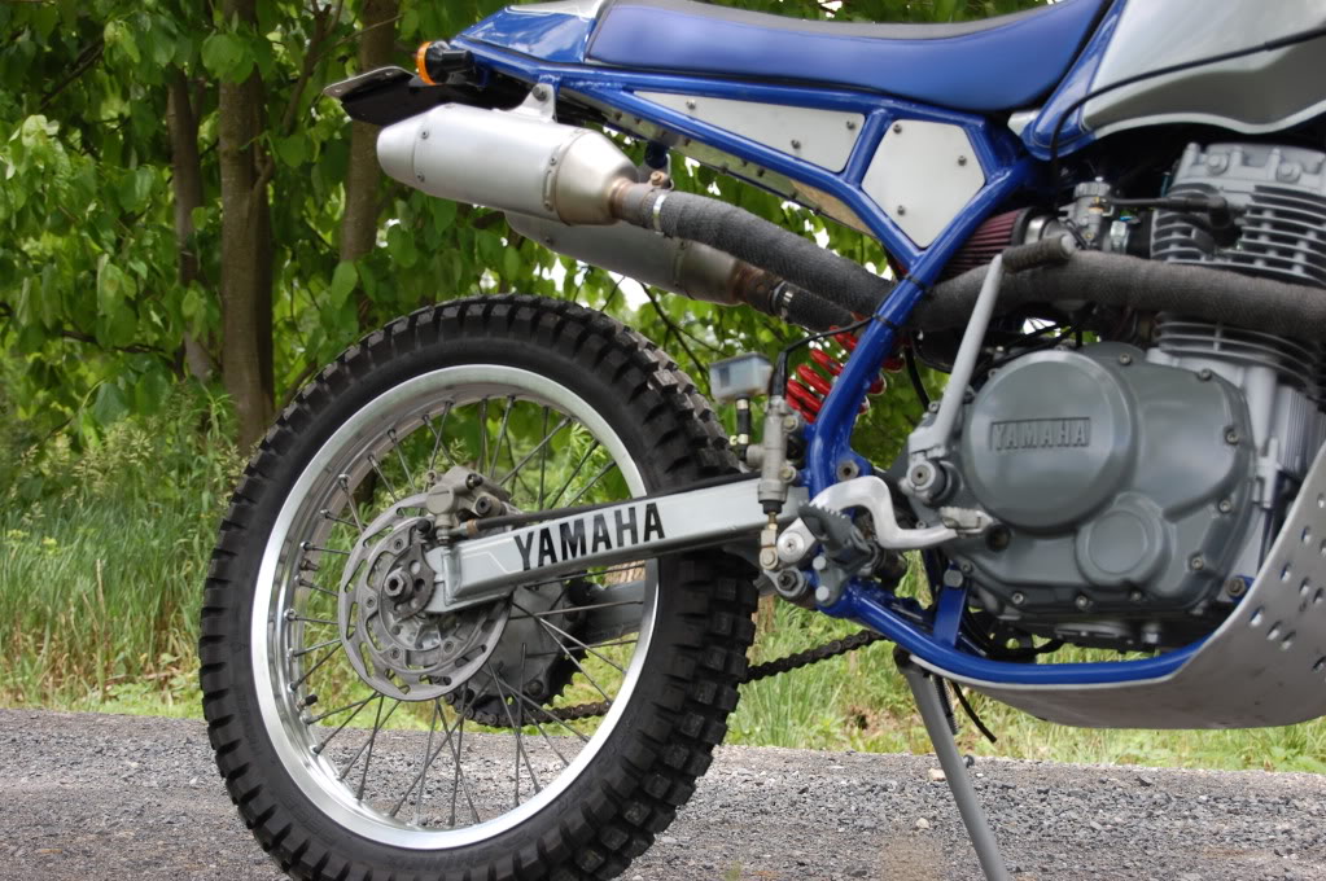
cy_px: 440
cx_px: 663
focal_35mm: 82
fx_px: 3036
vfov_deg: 16.5
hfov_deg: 24.6
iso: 200
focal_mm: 55
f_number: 7.1
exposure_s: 1/200
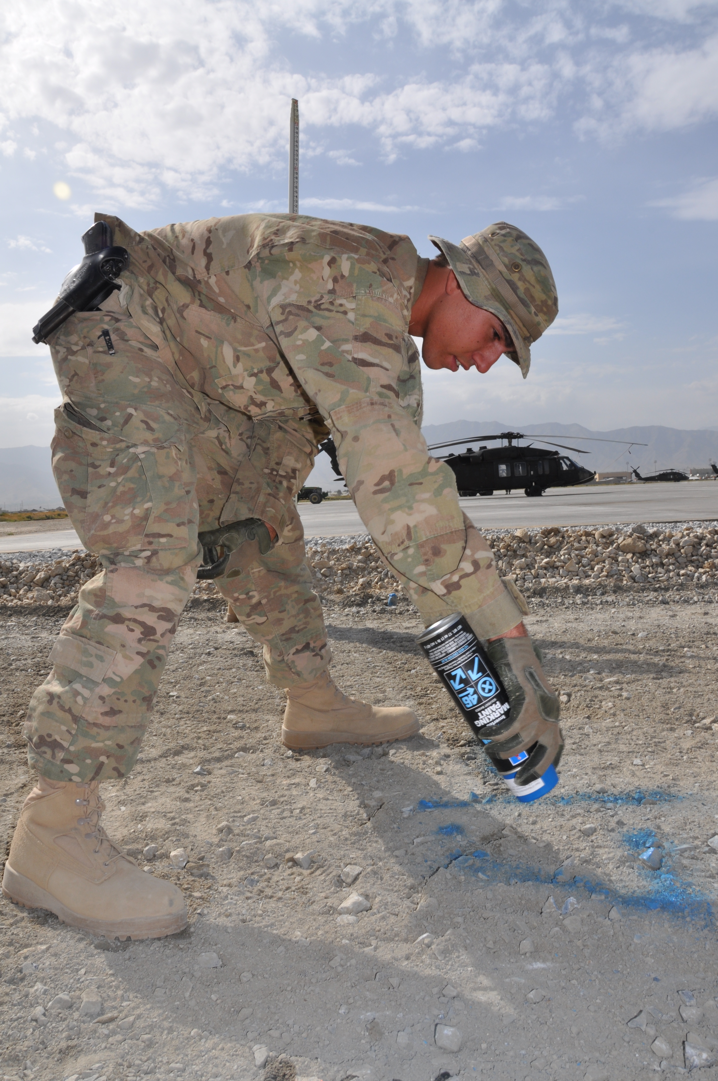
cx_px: 359
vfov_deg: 67.4
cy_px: 540
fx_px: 810
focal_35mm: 27
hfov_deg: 47.8
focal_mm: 18
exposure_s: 1/200
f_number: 14
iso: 200
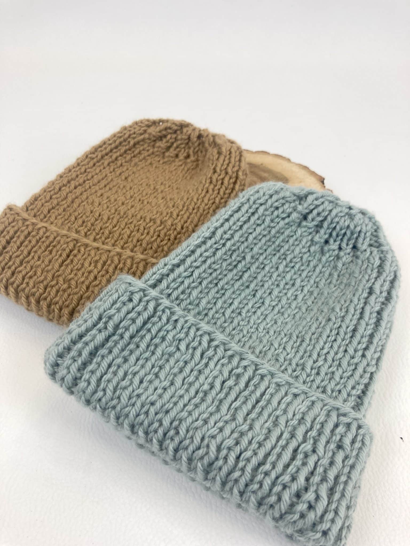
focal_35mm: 28
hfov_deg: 49.7
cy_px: 273
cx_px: 205
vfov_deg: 63.4
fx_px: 442
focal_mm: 3.99
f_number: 1.8
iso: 50
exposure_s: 1/100
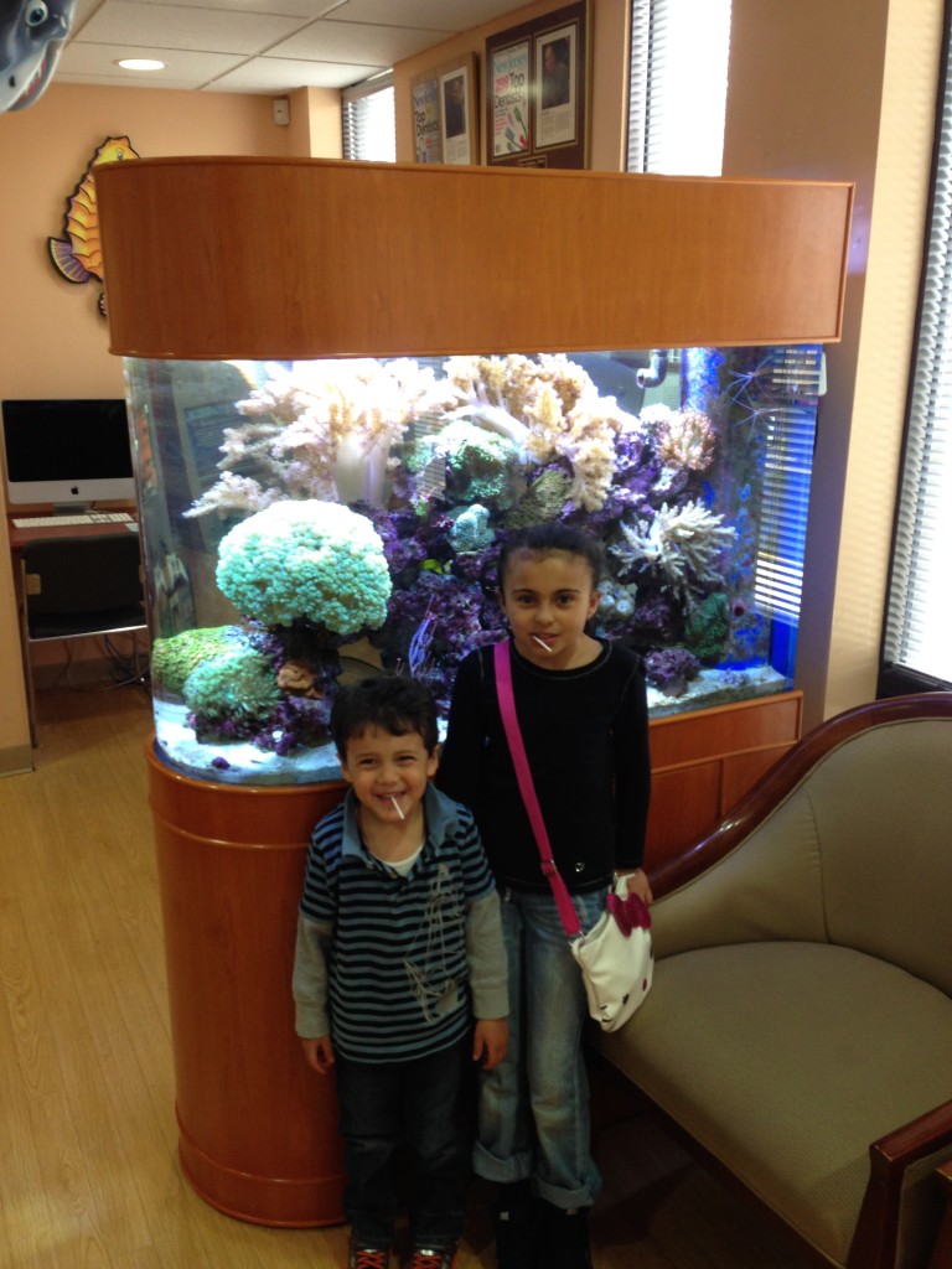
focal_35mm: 33
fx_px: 1210
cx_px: 476
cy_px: 634
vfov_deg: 55.4
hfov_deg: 42.9
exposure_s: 1/20
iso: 80
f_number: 2.4
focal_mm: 4.12
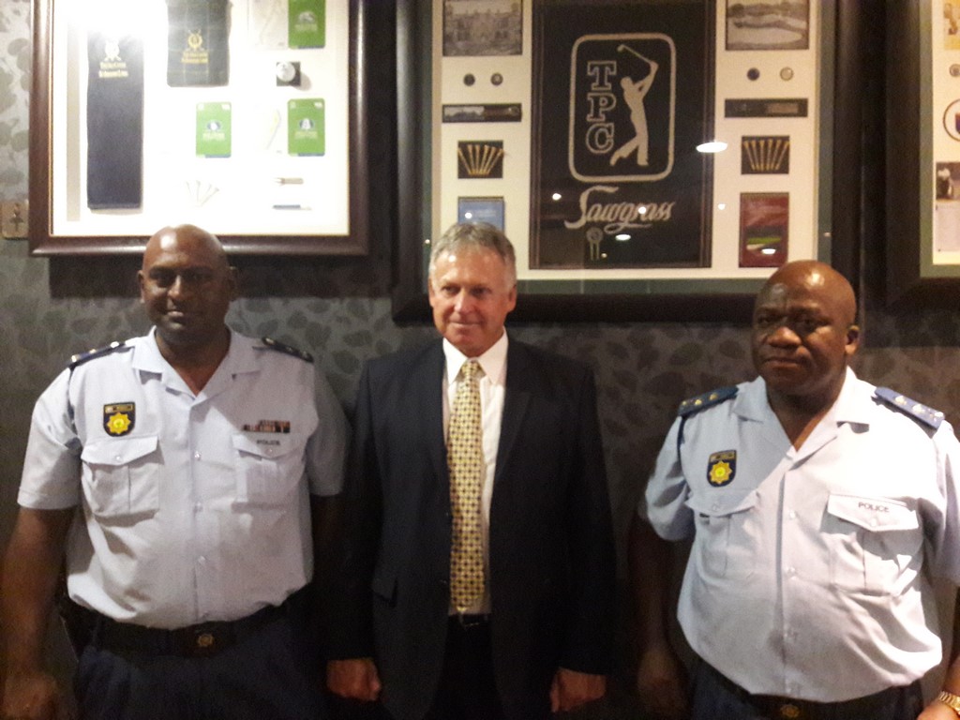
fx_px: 777
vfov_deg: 49.7
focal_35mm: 28
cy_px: 360
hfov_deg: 63.4
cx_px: 480
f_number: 1.9
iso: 800
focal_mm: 3.7
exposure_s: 1/17
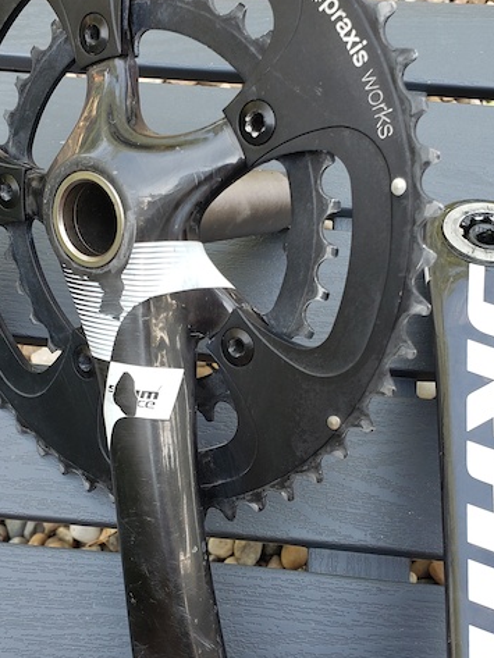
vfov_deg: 42.6
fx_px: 837
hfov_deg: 32.9
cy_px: 408
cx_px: 253
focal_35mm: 44
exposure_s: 1/120
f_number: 2.4
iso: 64
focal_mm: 4.3
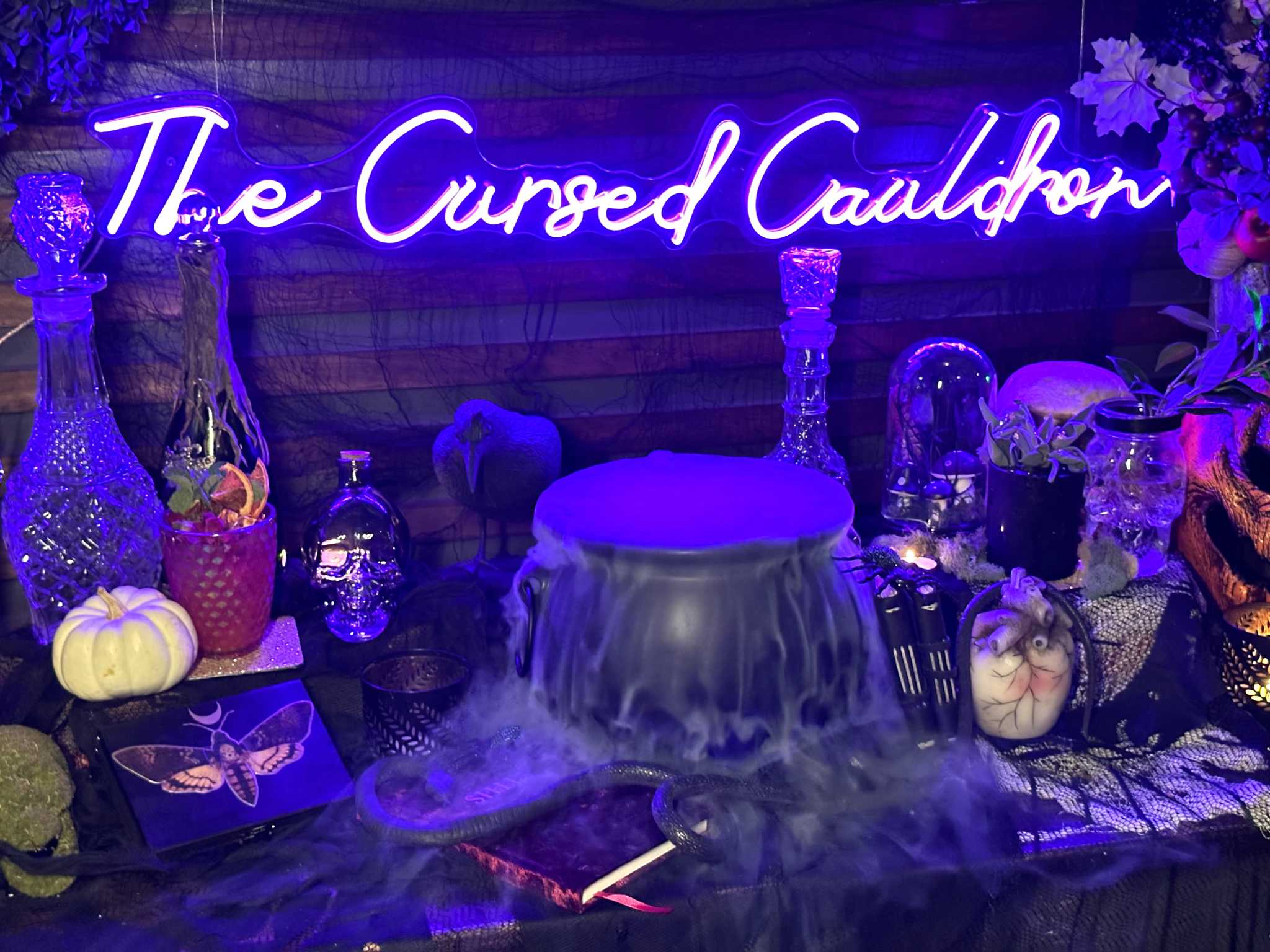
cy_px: 476
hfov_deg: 39.7
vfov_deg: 30.3
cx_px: 635
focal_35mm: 48
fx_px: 1761
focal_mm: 6.86
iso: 500
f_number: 1.78
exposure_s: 1/27
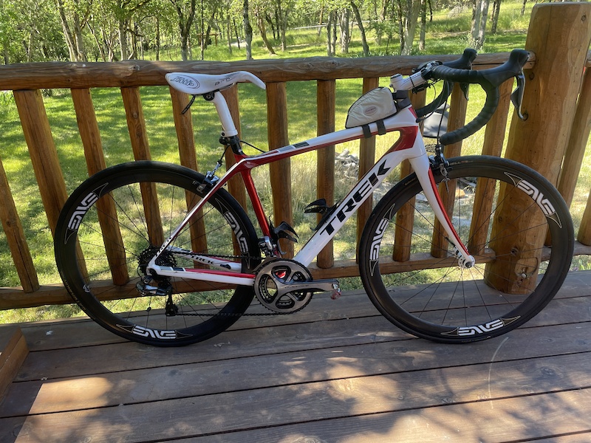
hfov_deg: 67.3
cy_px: 222
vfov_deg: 53.1
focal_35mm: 26
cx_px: 296
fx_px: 444
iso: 32
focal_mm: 4.2
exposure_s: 1/175
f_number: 1.6
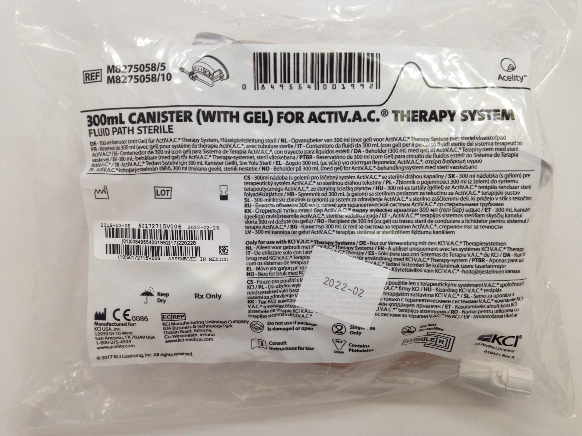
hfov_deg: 55.4
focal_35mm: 33
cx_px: 291
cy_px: 218
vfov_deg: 42.9
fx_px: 555
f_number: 2.4
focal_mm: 4.12
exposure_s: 1/60
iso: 64
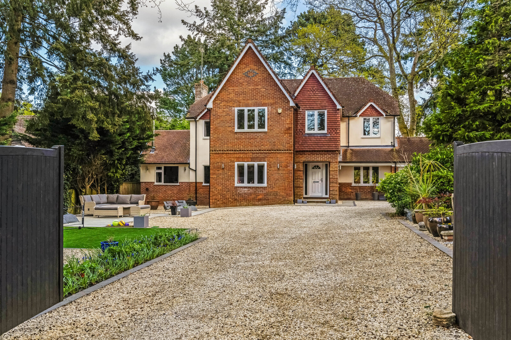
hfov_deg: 54.4
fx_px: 497
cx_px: 256
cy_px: 170
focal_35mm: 35
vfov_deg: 37.9
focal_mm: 35
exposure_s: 1/125
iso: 400
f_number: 11
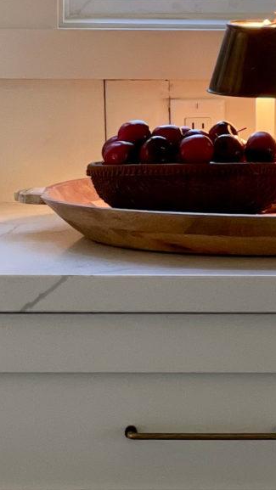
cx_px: 162
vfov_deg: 10.7
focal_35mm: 201
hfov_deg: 6.0
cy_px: 112
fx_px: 2612
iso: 100
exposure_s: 1/120
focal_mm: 6
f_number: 2
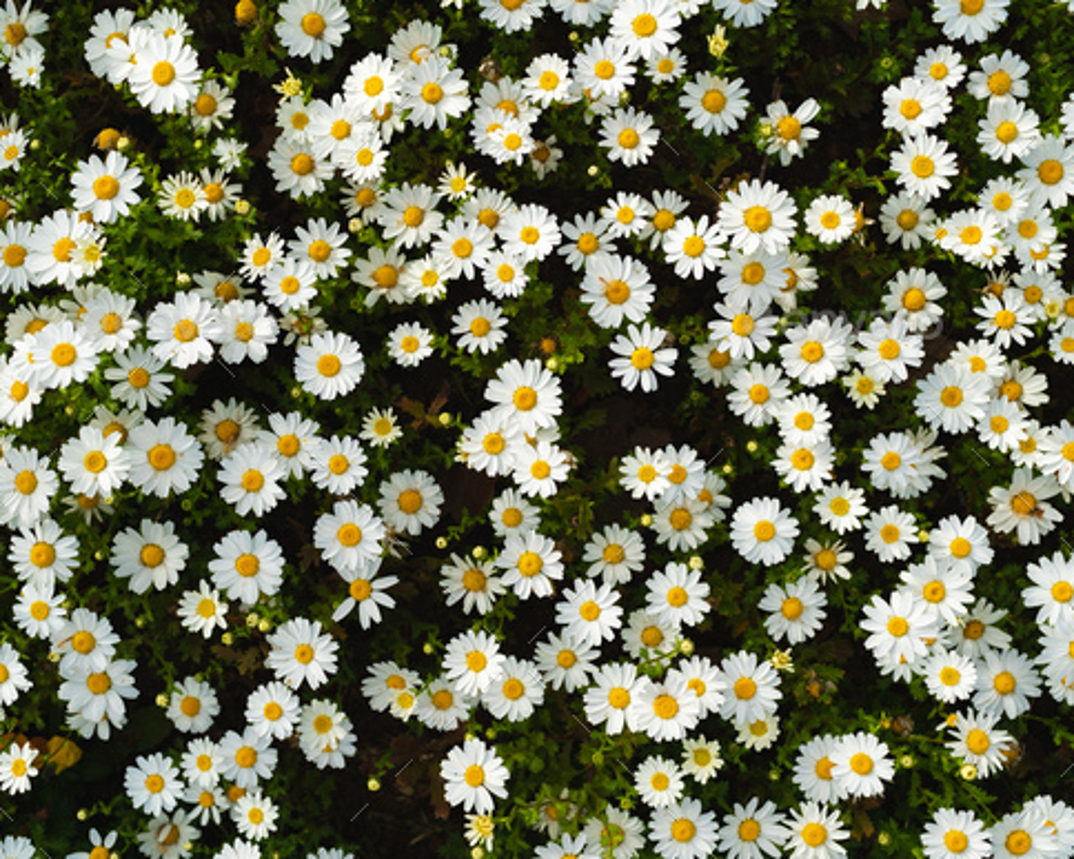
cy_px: 427
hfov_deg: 45.8
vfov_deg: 37.3
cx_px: 504
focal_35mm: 40
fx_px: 1271
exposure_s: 1/200
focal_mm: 35
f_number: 5
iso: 100
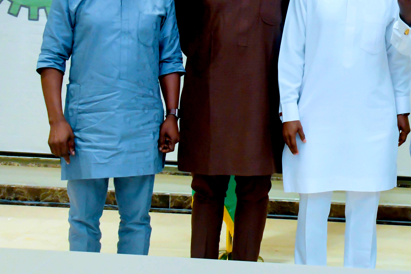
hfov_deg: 25.0
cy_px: 26
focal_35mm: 76
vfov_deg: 17.7
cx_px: 437
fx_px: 868
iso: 2200
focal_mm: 31
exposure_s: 1/160
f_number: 7.1
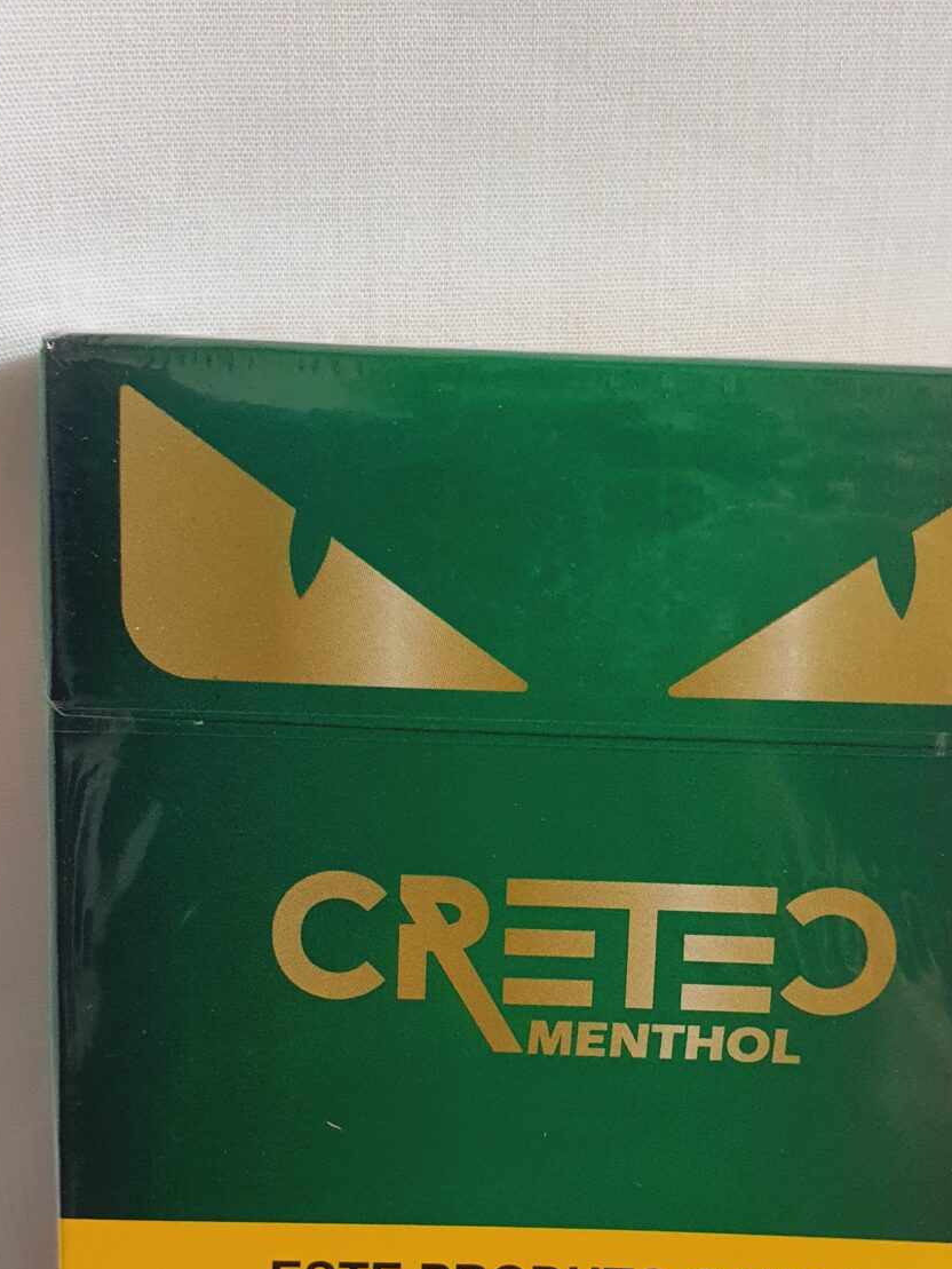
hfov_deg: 30.2
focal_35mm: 48
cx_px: 569
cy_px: 874
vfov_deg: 39.1
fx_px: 1760
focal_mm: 4.3
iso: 250
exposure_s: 1/40
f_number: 2.4
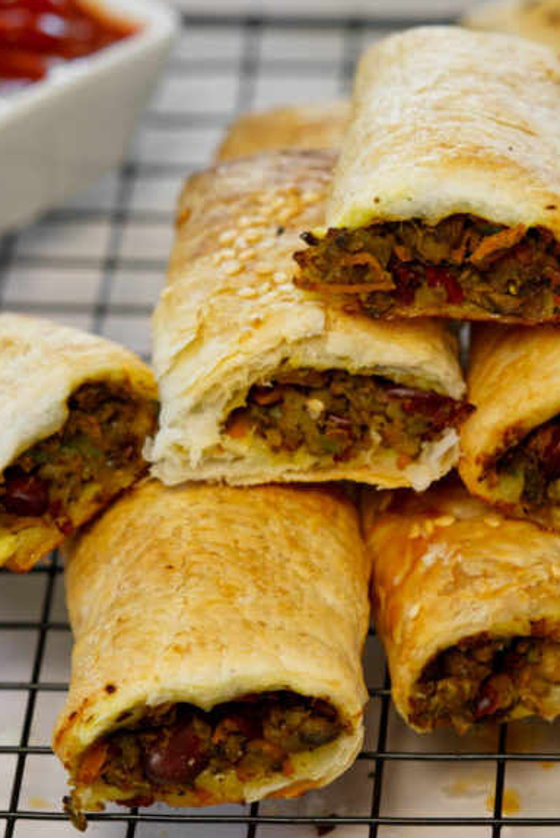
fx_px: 5896
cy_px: 450
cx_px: 402
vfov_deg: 8.1
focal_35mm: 253
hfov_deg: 5.4
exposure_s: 1/160
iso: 320
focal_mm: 90
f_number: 4
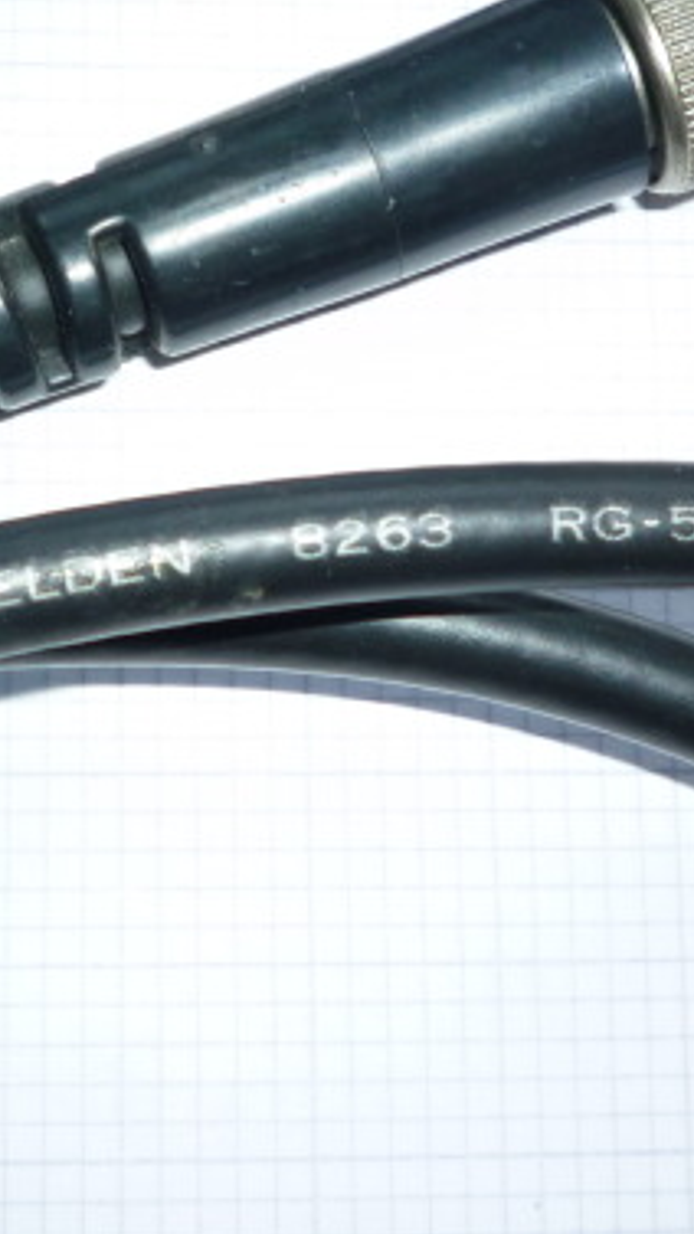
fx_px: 2192
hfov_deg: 17.9
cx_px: 203
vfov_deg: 31.4
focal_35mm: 67
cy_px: 504
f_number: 4
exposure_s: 1/30
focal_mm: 5.2
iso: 100
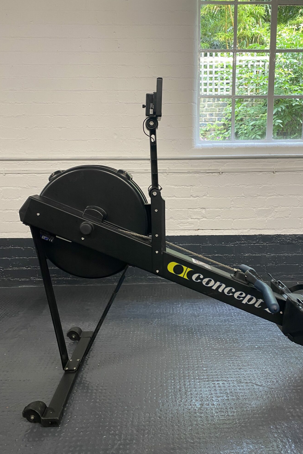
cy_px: 230
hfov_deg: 46.3
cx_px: 171
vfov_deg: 65.5
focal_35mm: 28
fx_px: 353
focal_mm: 4.25
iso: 80
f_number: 1.8
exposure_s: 1/50
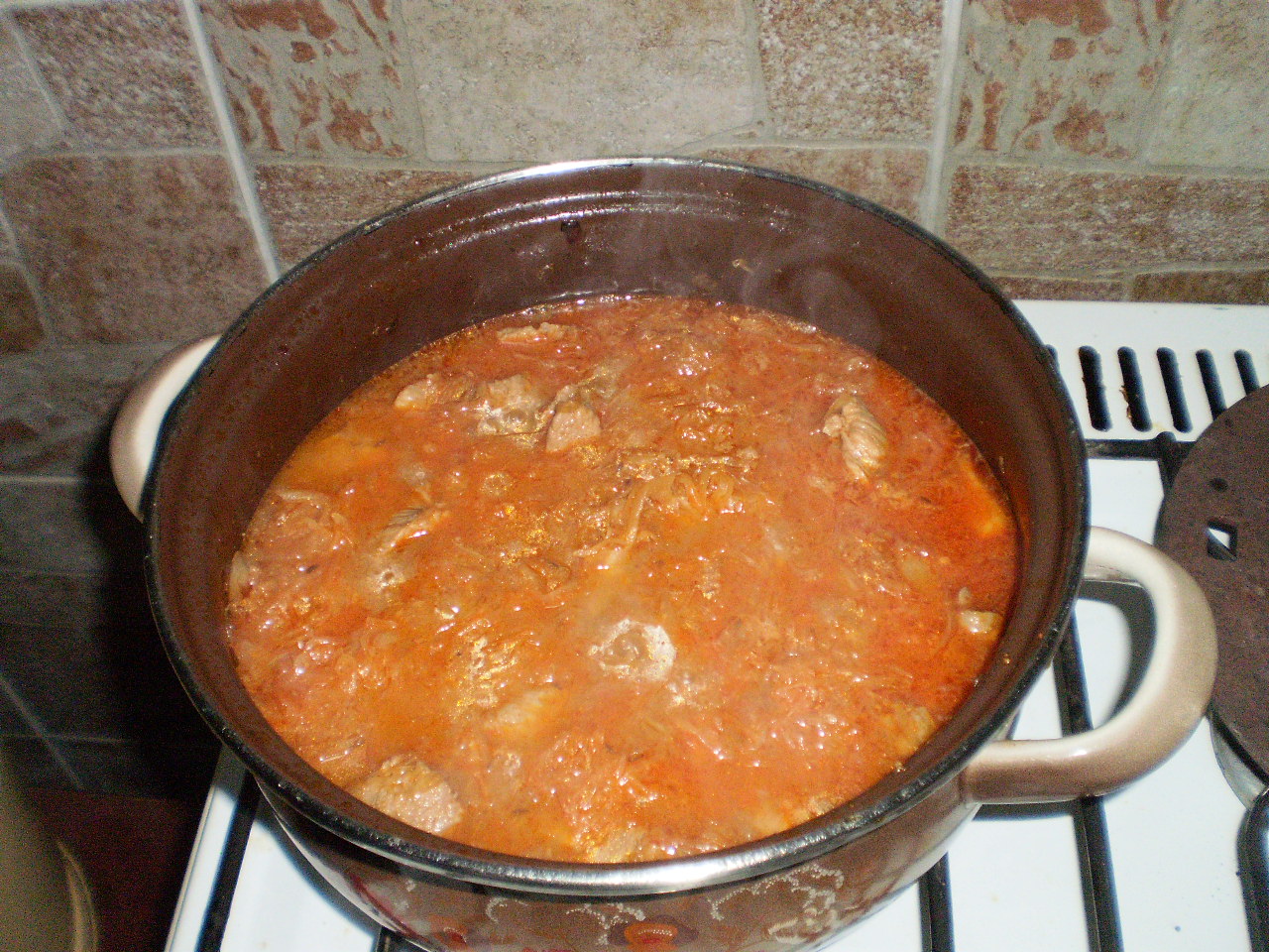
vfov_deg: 39.7
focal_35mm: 36
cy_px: 476
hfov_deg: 51.4
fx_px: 1320
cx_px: 634
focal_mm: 6.3
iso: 400
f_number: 3.1
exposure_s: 1/250
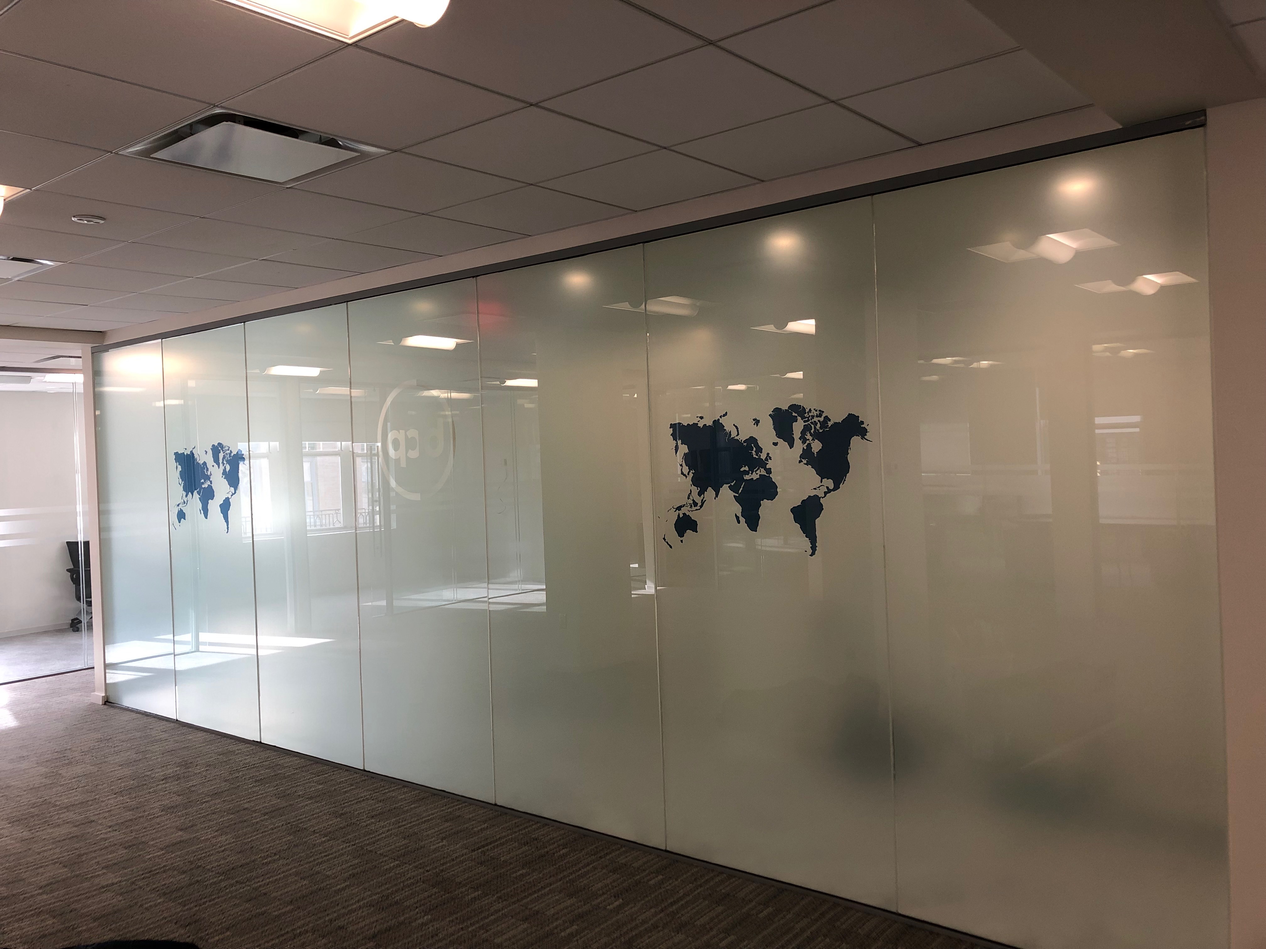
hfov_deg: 63.4
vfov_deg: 49.7
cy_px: 474
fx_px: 1024
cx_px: 633
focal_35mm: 28
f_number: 1.8
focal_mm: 3.99
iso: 25
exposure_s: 1/40
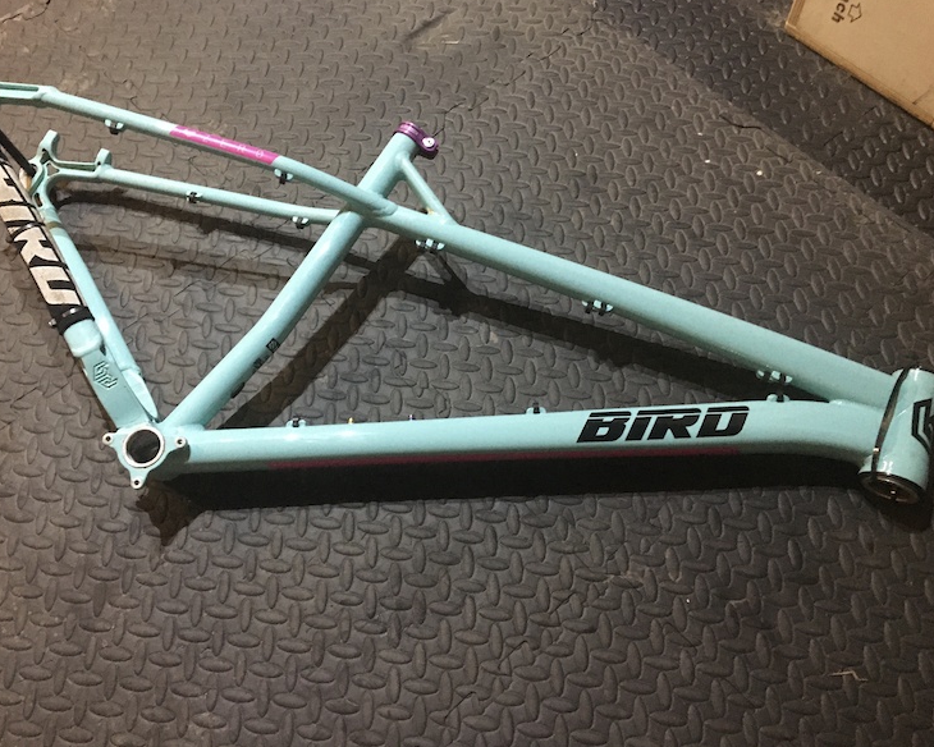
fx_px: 857
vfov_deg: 47.1
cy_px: 367
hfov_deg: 57.2
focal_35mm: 31
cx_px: 447
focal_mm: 4.15
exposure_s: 1/17
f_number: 2.2
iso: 250
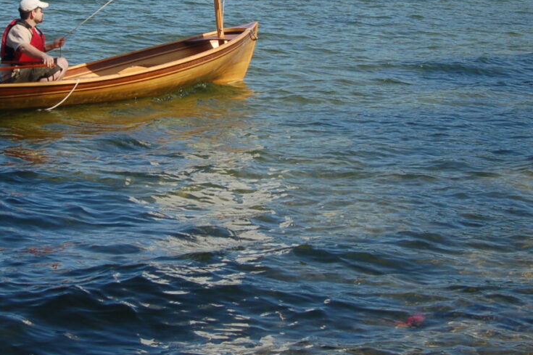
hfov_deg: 19.2
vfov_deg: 12.7
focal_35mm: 106
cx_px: 147
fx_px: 1568
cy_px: -22
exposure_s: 1/320
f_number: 9
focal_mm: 32
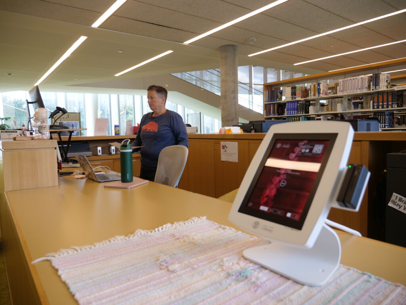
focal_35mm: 24
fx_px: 281
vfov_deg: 56.8
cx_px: 203
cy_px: 152
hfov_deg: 71.6
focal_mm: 12
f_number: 2.8
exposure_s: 1/80
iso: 200
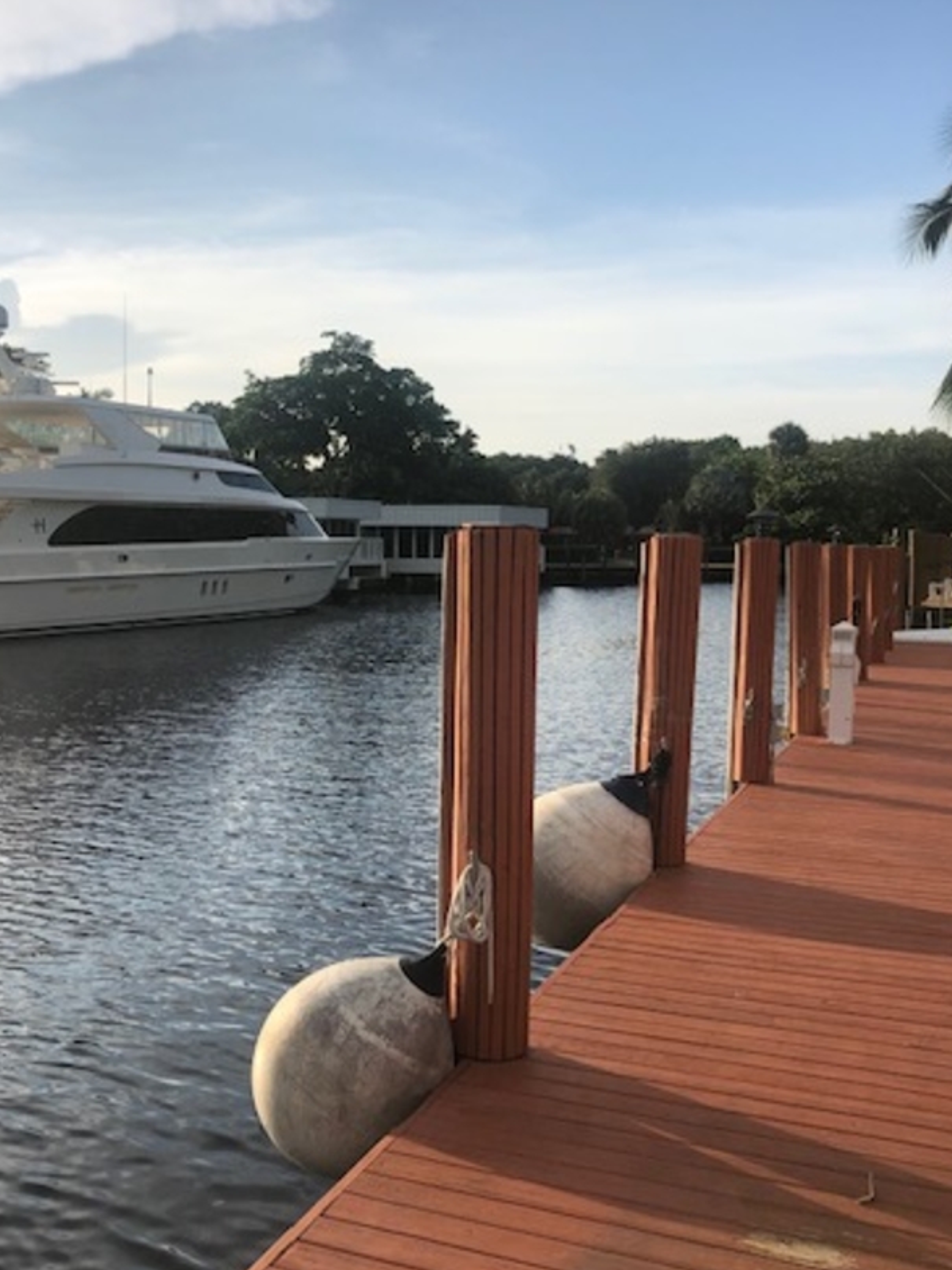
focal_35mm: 37
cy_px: 605
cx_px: 397
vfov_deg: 50.1
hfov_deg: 38.5
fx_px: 1357
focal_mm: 4
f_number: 1.8
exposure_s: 1/2000
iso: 20
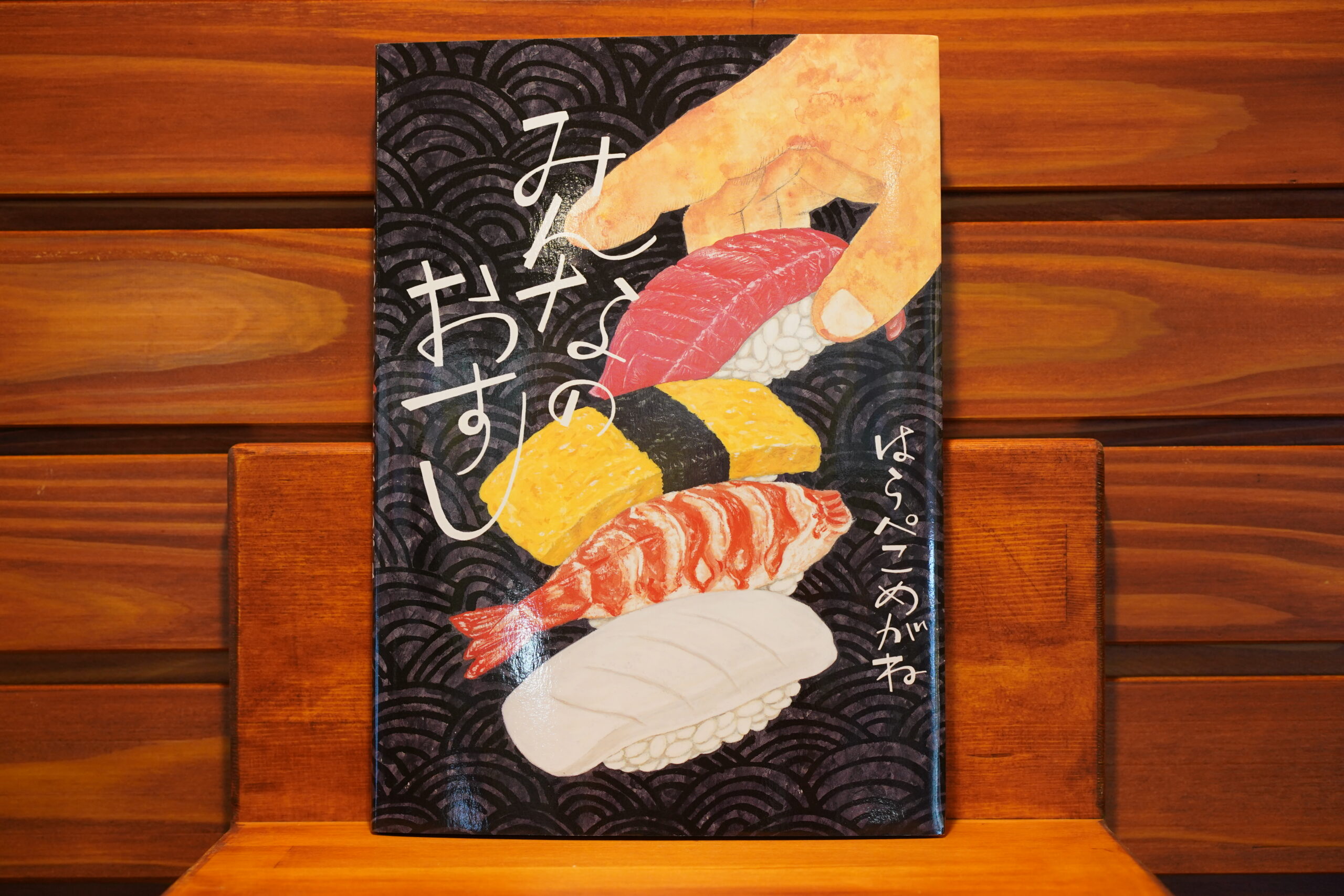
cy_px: 448
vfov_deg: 24.6
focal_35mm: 55
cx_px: 672
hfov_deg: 36.2
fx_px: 2053
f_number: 5
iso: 1600
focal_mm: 55
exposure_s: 1/60
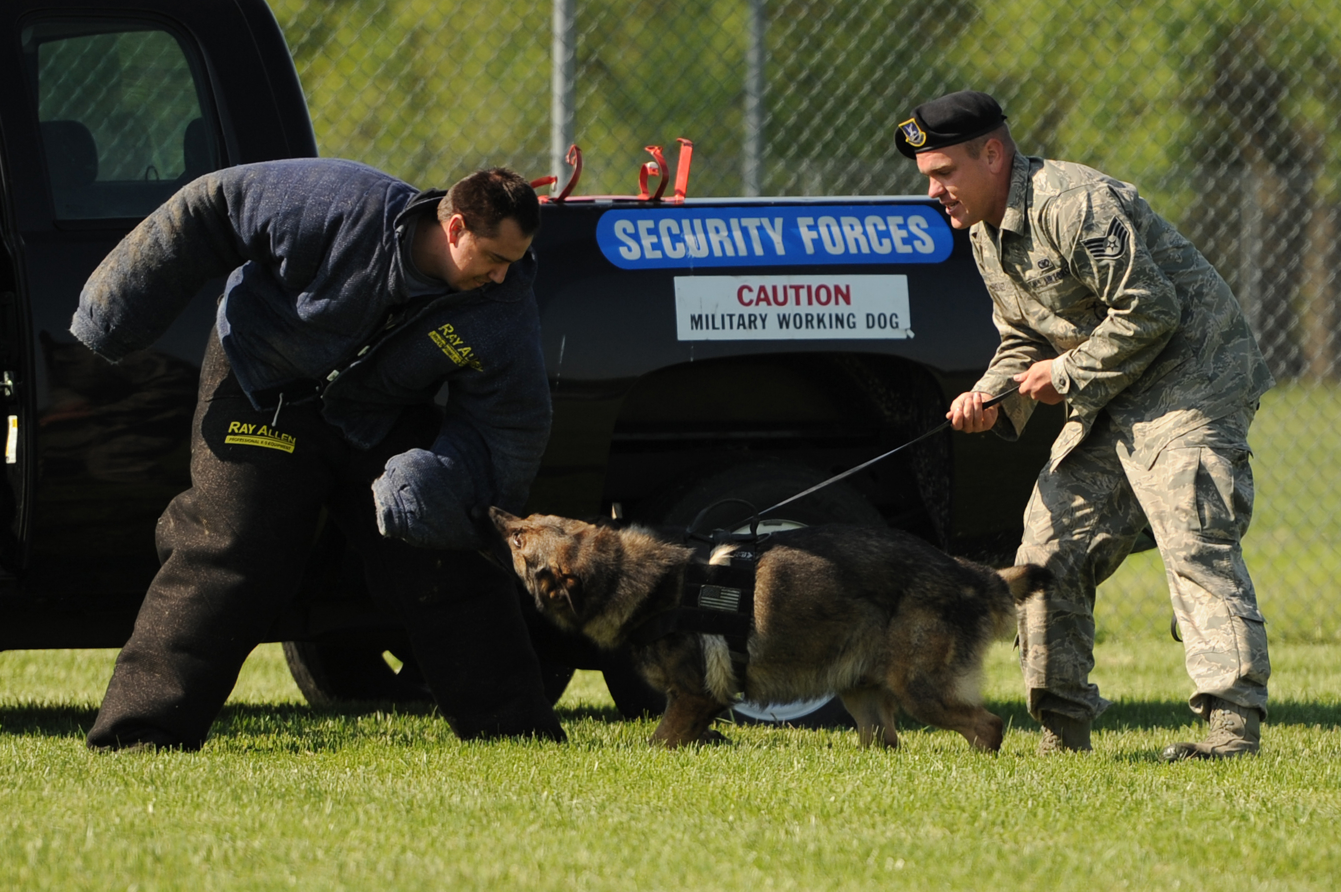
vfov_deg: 6.9
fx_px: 7445
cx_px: 670
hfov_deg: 10.3
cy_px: 446
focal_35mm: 200
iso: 200
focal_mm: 200
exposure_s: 1/2000
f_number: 2.8
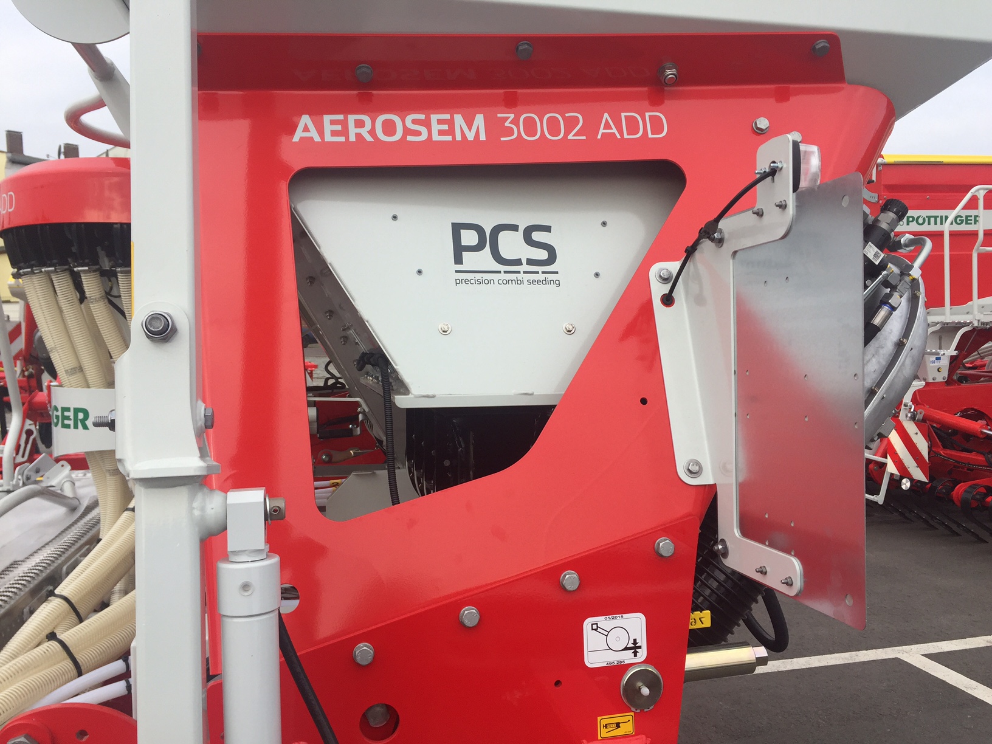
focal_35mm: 29
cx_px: 496
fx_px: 831
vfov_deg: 48.2
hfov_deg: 61.7
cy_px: 372
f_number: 2.2
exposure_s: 1/842
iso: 32
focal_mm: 4.15
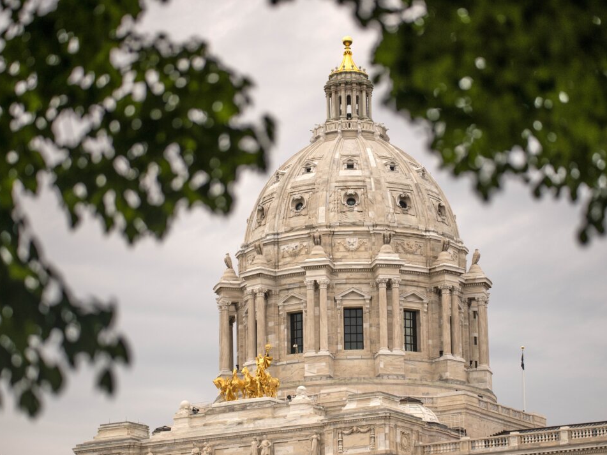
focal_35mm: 131
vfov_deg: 11.3
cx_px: 336
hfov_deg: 15.1
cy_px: 229
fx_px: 2297
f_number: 2.8
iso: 200
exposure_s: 1/8000
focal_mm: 120
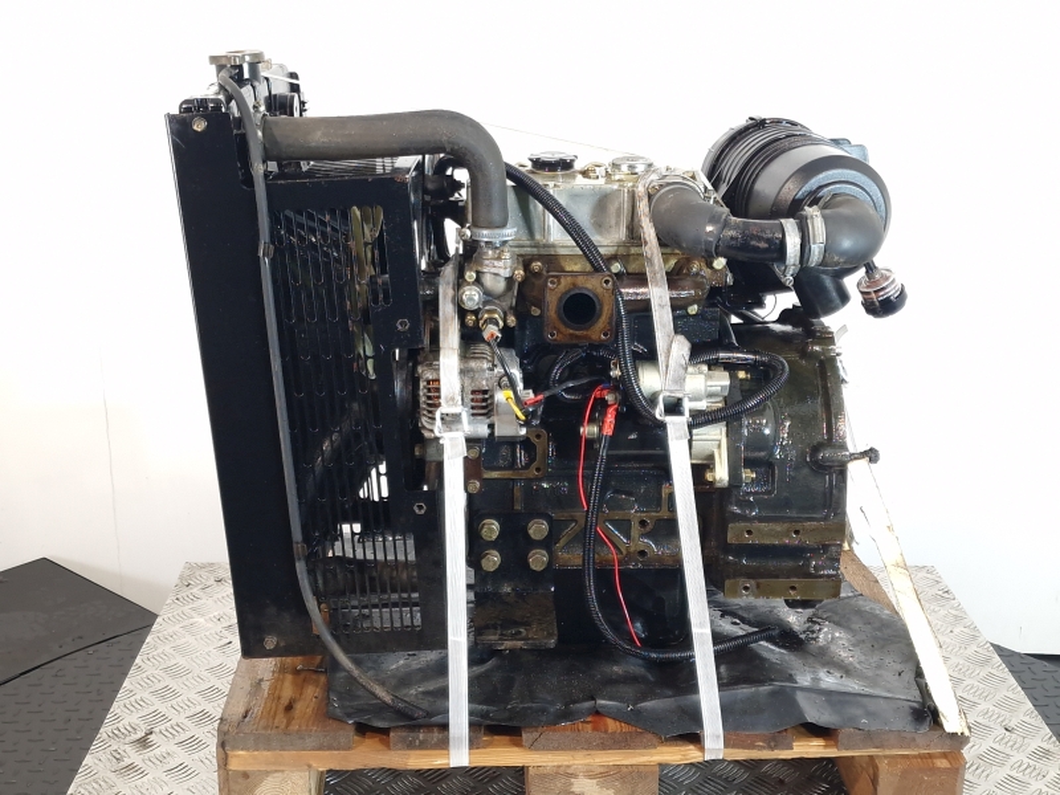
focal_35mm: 23
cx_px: 530
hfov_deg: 73.9
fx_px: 704
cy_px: 398
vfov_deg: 58.9
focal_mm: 6.4
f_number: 1.8
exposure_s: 1/50
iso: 125
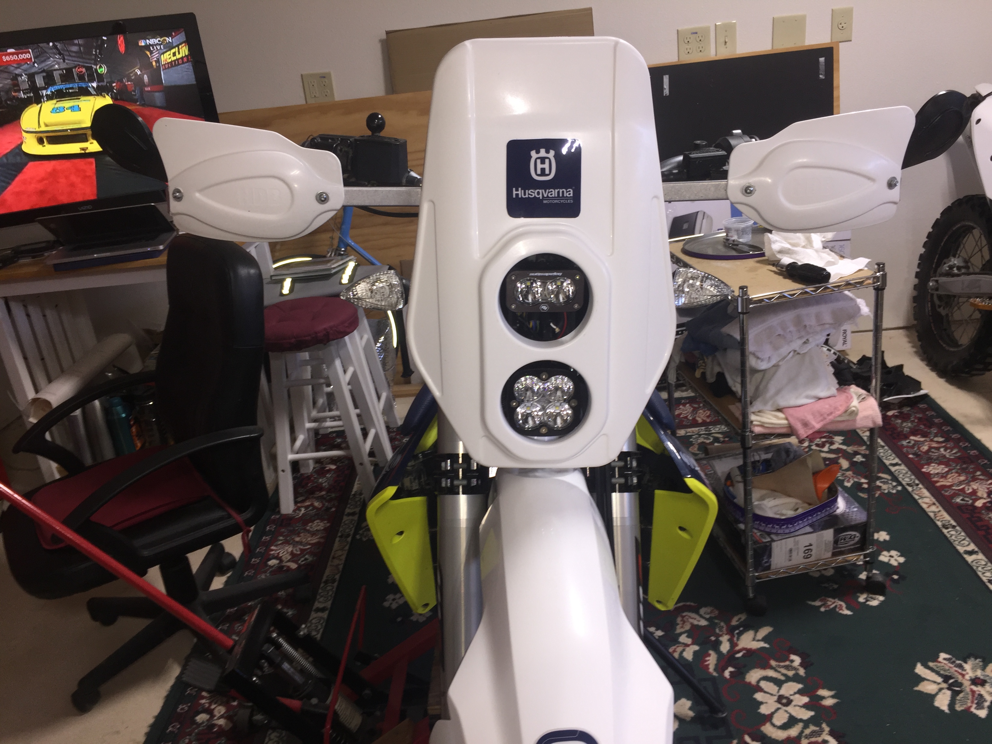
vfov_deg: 48.2
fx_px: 831
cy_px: 372
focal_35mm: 29
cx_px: 496
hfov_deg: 61.7
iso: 32
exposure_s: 1/44
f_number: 2.2
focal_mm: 4.15
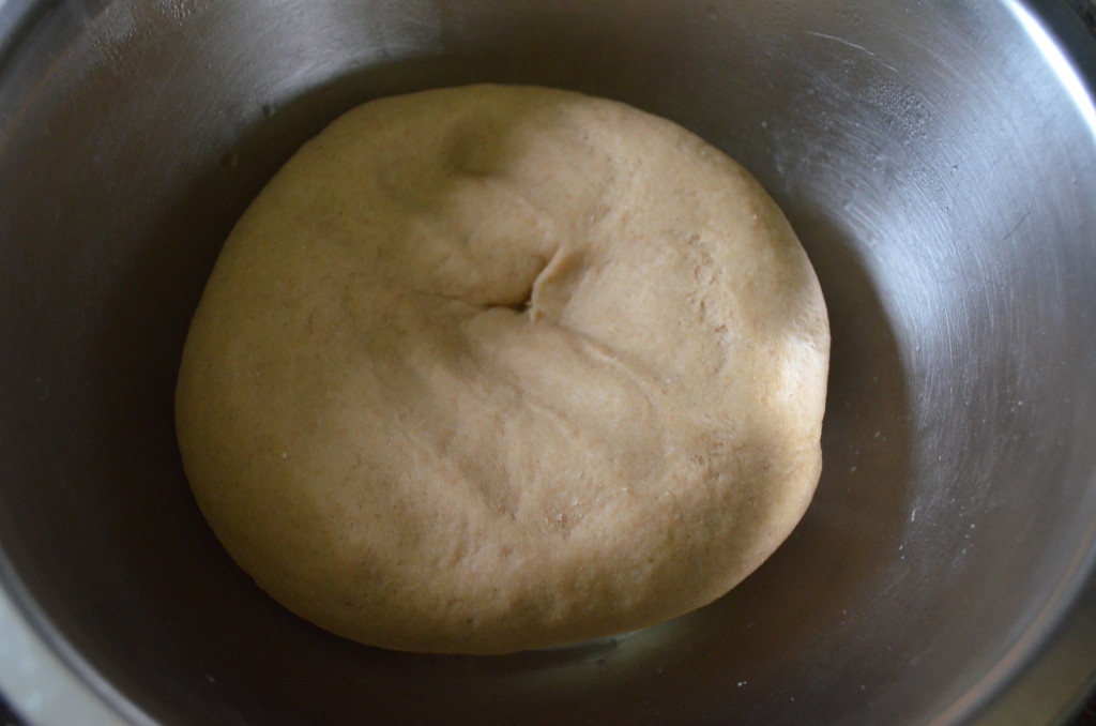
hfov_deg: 43.7
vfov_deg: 29.7
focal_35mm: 45
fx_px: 1367
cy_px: 363
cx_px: 548
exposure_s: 1/30
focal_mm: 30
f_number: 4.5
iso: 2500
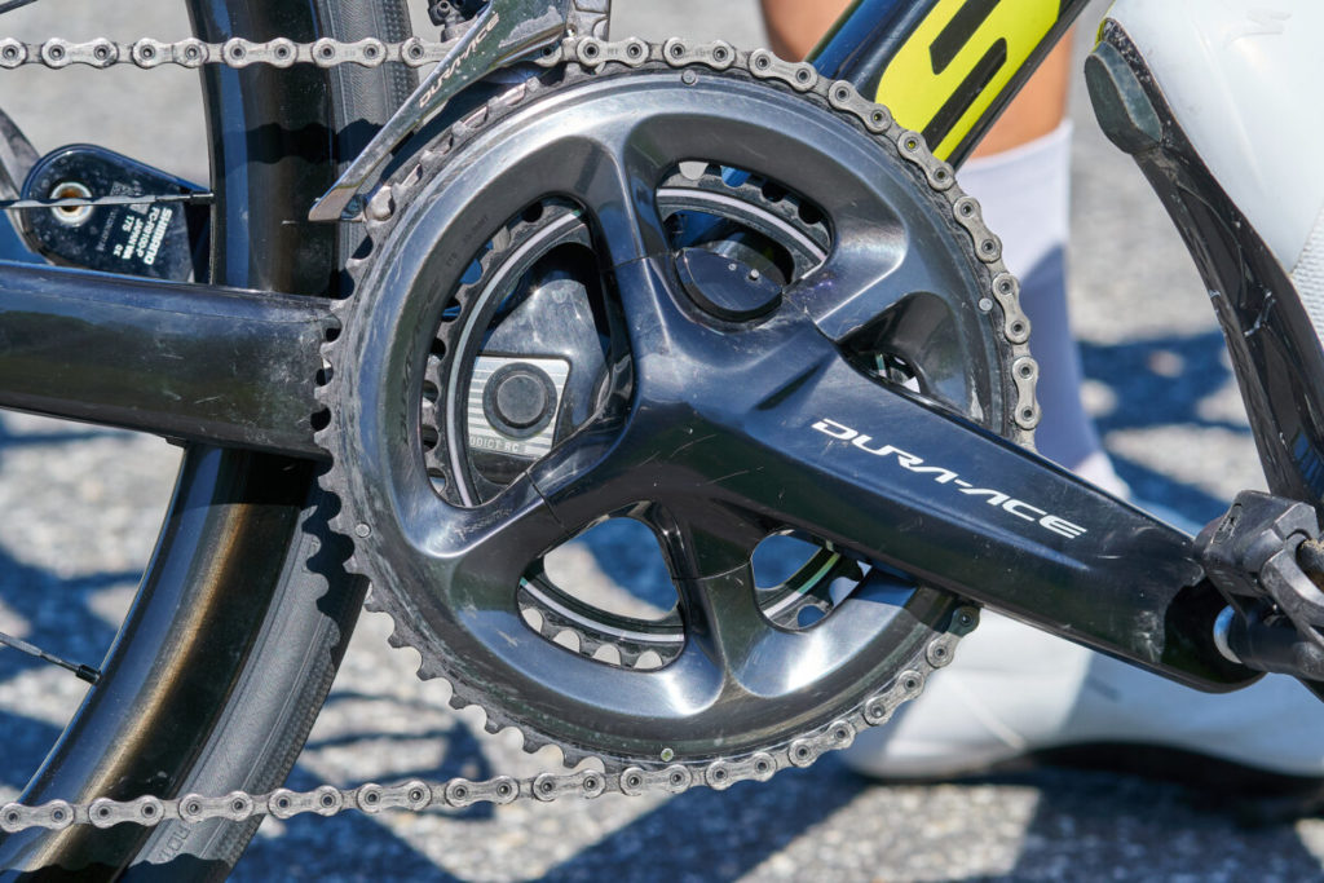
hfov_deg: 16.1
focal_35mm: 128
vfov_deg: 10.8
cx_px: 662
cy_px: 442
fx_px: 4690
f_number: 5.6
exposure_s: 1/400
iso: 125
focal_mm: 85
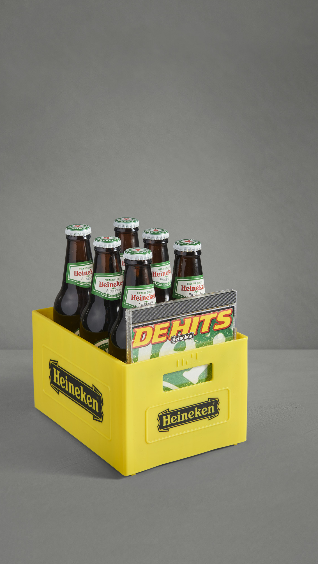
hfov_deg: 18.3
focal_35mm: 66
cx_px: 130
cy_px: 278
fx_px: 989
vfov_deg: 31.9
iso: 160
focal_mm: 62
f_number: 10
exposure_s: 1/200
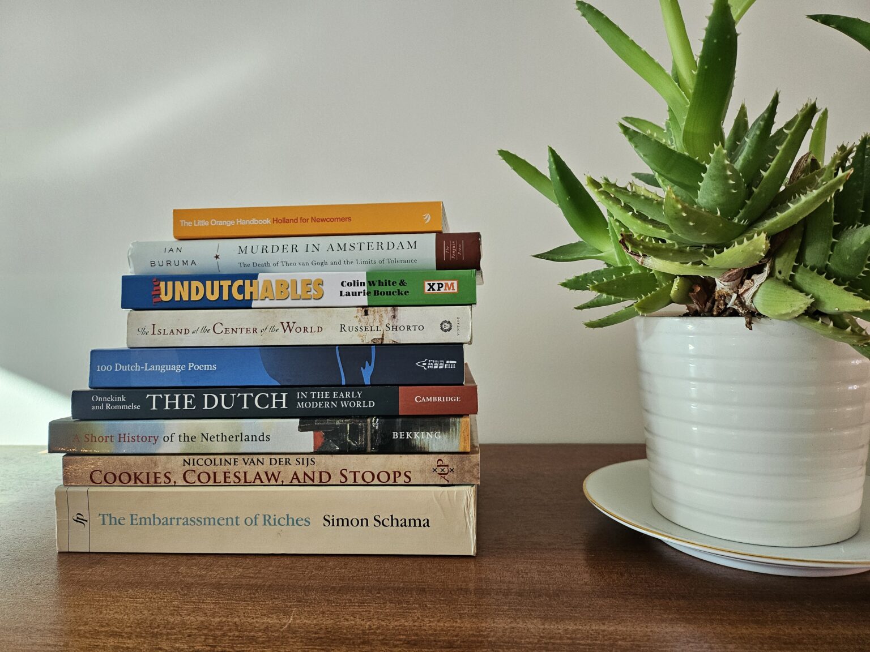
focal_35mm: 24
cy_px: 326
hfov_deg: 71.6
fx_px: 603
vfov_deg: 56.8
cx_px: 435
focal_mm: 5
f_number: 1.8
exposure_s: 1/100
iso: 200
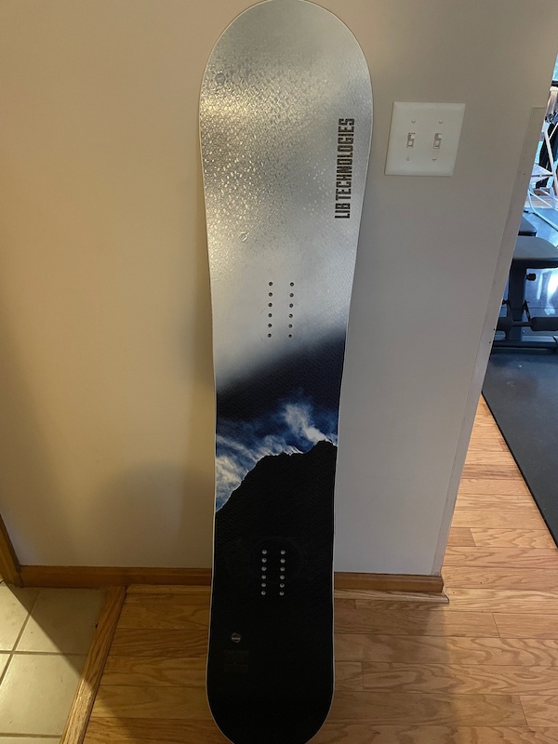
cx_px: 279
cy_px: 372
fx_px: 559
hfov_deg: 53.1
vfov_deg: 67.3
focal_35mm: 26
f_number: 1.6
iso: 1000
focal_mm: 4.2
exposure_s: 1/30
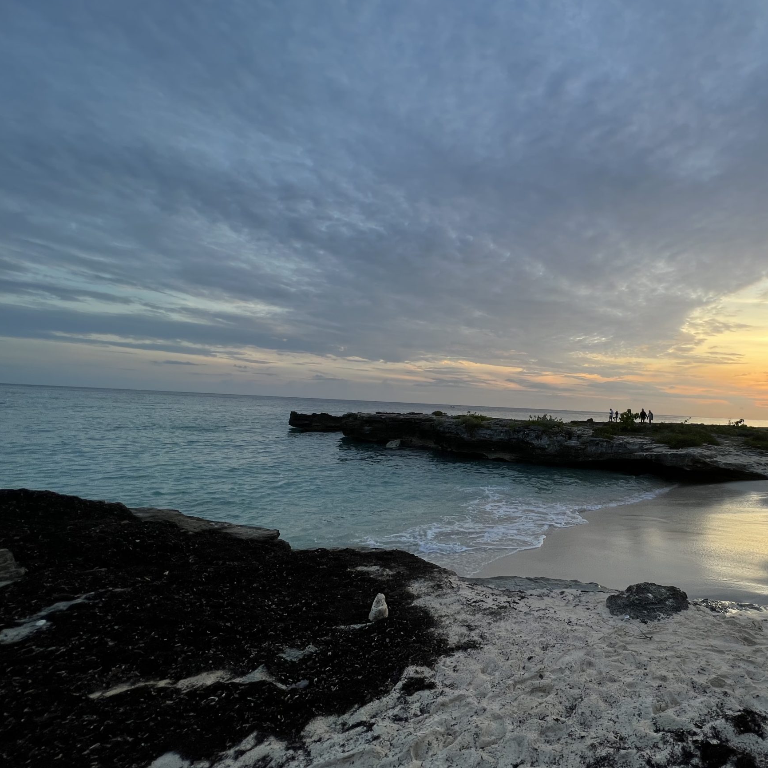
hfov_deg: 78.7
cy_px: 356
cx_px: 560
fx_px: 427
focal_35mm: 17
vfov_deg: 83.8
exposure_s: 1/143
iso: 32
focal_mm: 1.57
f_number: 1.8
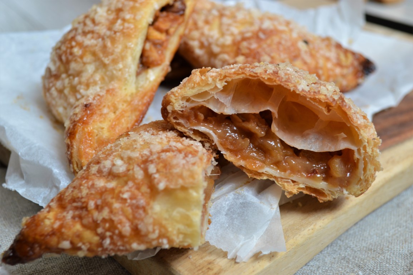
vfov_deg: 28.0
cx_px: 206
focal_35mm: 48
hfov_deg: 41.1
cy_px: 138
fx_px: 550
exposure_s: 1/4
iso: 100
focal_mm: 32
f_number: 6.3
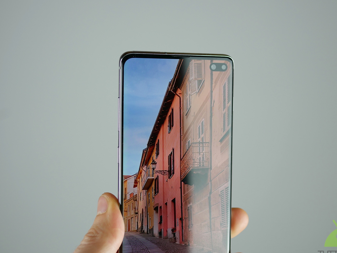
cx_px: 183
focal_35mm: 58
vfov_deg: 25.2
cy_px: 114
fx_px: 565
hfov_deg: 33.2
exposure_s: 1/125
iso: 160
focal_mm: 25
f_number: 2.2
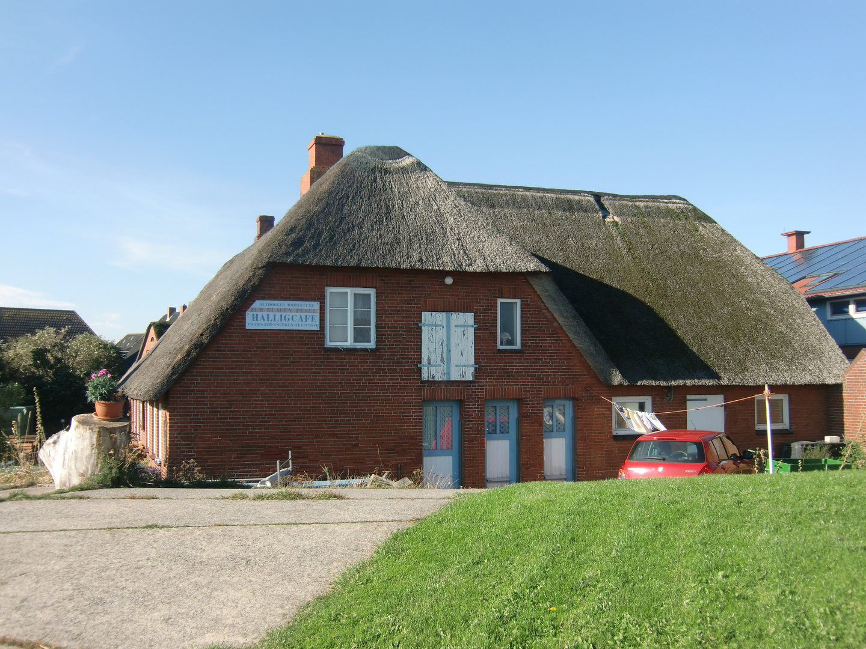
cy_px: 324
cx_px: 433
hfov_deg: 54.0
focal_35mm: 34
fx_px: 851
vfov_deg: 41.8
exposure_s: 1/400
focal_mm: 6.1
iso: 64
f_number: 3.6
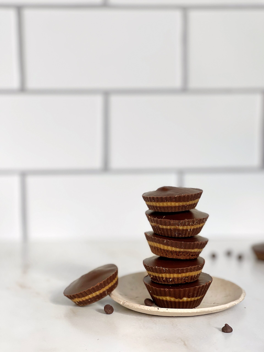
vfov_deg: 30.3
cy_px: 176
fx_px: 651
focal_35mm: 64
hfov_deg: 22.9
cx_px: 132
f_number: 2.2
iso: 25
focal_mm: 7.5
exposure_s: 1/205
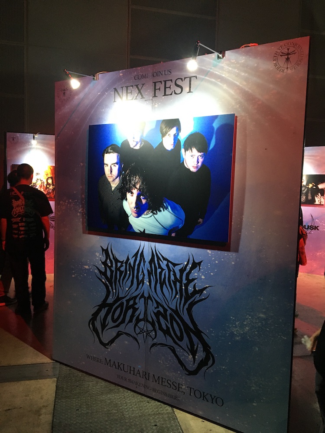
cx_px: 162
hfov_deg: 48.2
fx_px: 363
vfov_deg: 61.7
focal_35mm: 29
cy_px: 216
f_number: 2.2
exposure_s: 1/30
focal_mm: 4.15
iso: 160
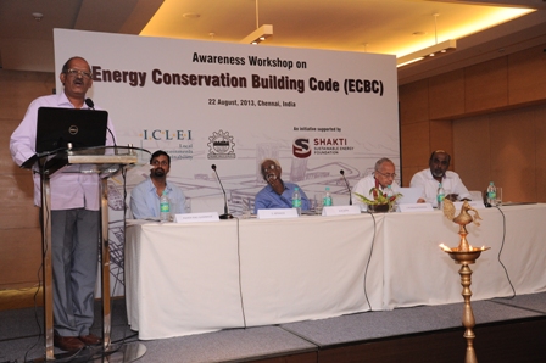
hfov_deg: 46.4
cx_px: 273
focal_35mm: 42
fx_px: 637
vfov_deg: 31.8
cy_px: 182
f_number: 5.6
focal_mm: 28
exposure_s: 1/60
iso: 800
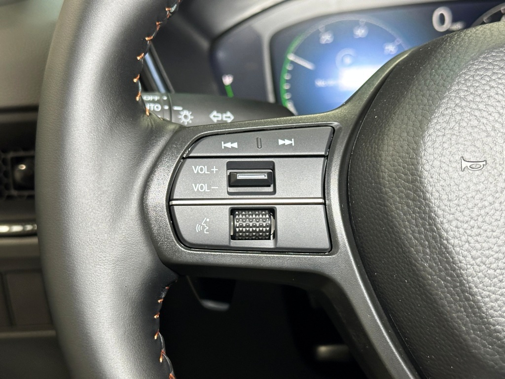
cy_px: 190
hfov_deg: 39.7
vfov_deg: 30.3
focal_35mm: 48
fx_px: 700
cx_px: 252
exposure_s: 1/40
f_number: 1.78
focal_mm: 6.86
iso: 320
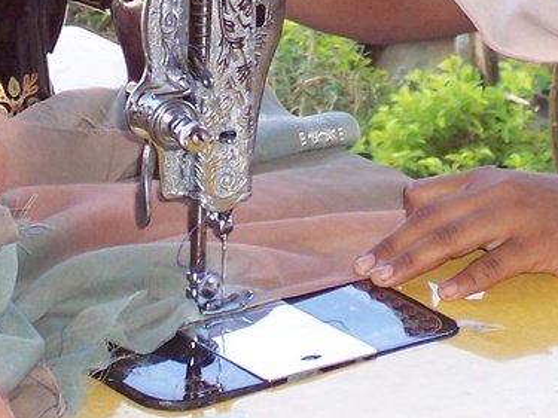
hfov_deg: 8.8
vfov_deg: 6.6
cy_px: -67
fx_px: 3610
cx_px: 348
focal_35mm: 224
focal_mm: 13.5
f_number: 4.1
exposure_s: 1/90
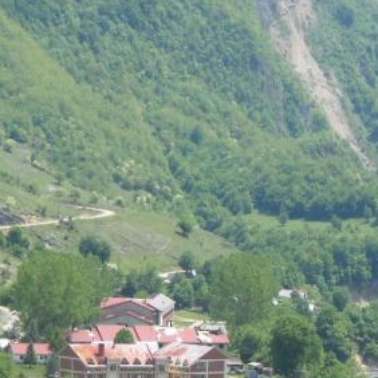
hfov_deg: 7.7
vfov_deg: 7.7
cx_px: 323
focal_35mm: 226
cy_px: 365
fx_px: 2792
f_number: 4.8
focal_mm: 14.9
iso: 64
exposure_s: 1/239
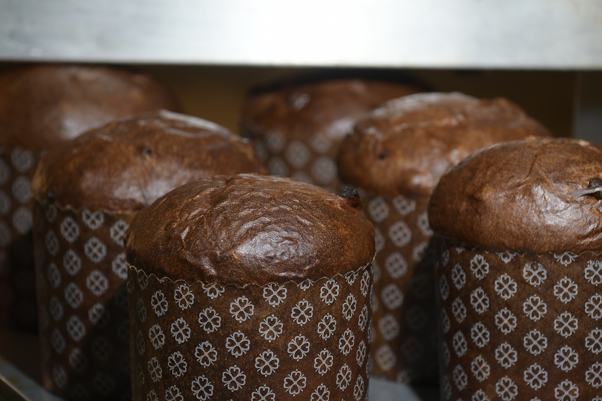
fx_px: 3636
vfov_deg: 6.3
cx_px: 301
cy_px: 200
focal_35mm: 218
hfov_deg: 9.5
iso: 250
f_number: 4
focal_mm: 145
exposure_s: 1/60
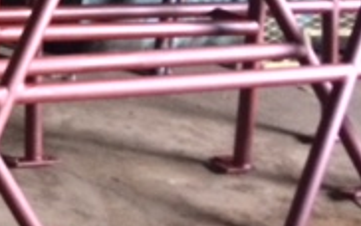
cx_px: -210
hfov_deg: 17.1
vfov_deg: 11.6
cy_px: -107
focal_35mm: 108
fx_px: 1063
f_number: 2.2
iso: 320
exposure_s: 1/15
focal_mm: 4.15
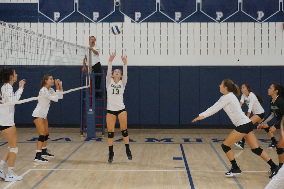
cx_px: 142
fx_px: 520
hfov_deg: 30.5
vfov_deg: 20.6
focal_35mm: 66
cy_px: 94
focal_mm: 44
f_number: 5.6
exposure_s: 1/250
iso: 3200
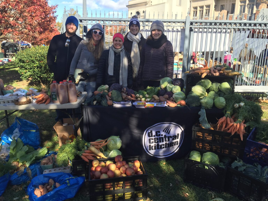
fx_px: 225
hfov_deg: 61.7
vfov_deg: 48.2
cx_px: 134
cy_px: 100
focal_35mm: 29
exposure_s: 1/694
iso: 32
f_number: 2.2
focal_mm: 4.15
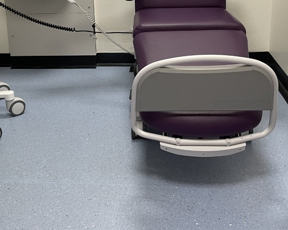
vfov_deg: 29.3
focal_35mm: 50
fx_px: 426
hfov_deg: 37.0
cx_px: 101
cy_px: 36
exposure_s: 1/50
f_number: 1.6
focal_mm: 4.2
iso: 64
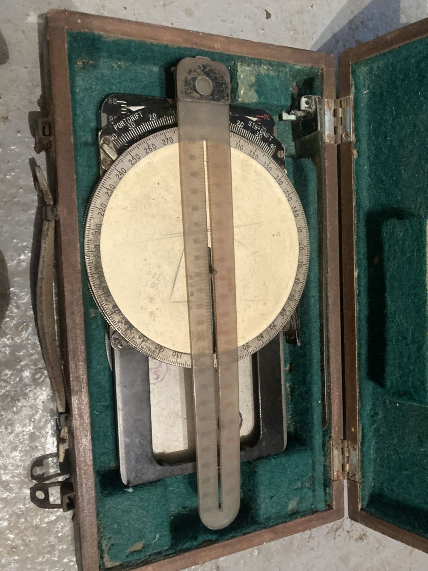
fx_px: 462
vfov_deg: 63.4
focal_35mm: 28
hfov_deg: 49.8
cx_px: 214
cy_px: 286
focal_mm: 3.99
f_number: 1.8
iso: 400
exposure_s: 1/25
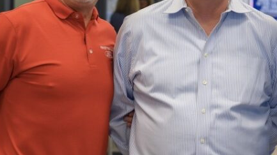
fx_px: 910
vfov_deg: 9.8
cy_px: 78
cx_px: 175
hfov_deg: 17.3
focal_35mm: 124
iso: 640
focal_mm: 50
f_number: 3.5
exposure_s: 1/100
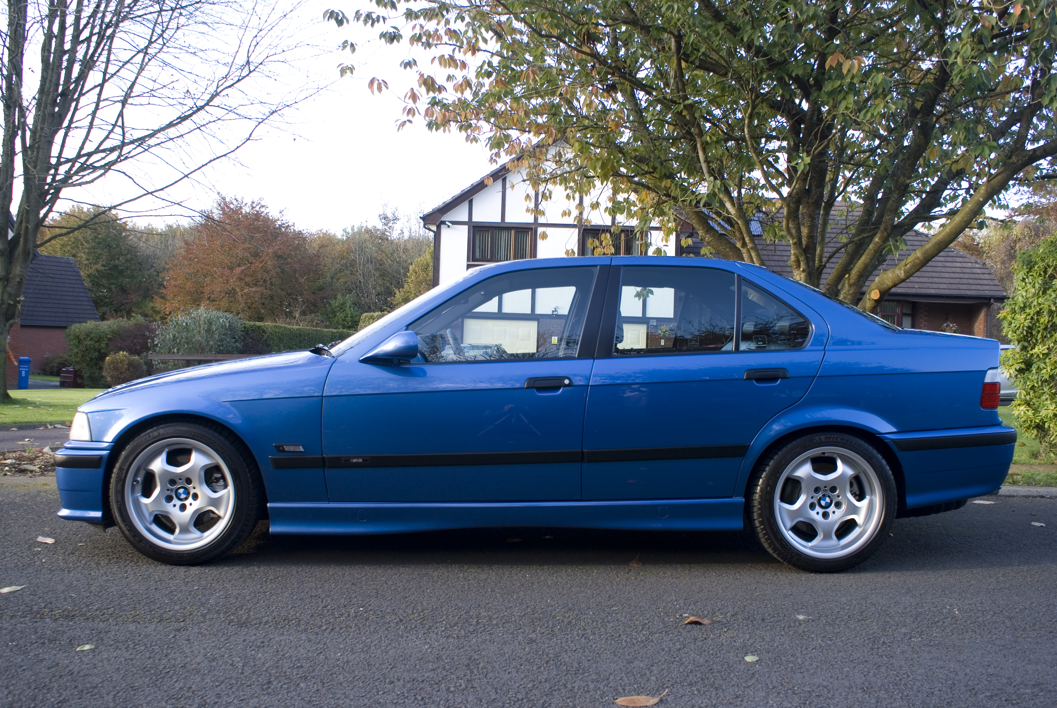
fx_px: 882
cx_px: 528
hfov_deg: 61.9
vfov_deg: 43.7
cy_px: 354
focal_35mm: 30
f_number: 4.5
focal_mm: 20
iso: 100
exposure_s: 1/40
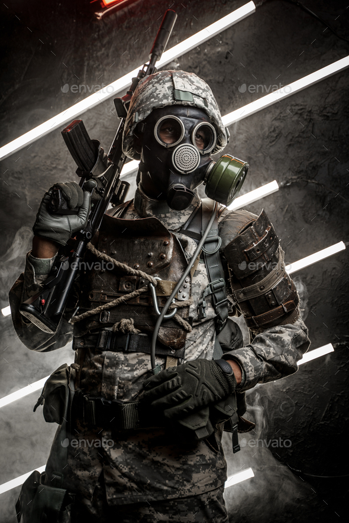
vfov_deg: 34.5
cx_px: 174
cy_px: 262
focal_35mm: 58
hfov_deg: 23.4
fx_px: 843
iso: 320
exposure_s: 1/160
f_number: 2.8
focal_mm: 58
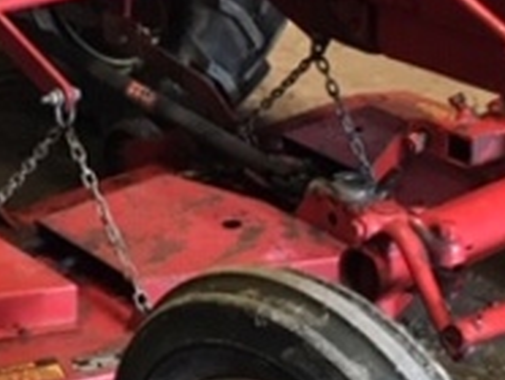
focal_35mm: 107
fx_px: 1563
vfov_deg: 13.7
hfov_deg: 18.3
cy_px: 19
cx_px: 217
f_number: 2.2
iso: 500
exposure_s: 1/15
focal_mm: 4.15
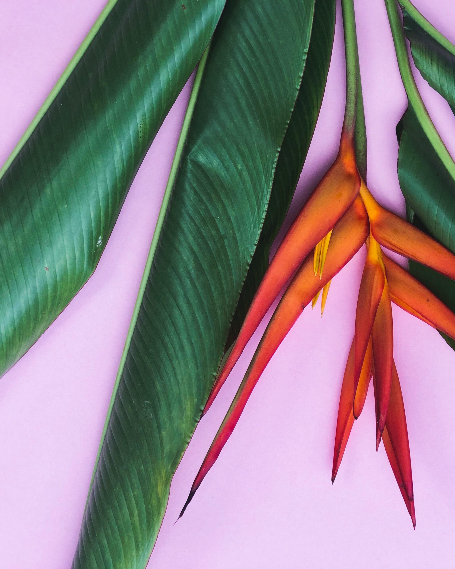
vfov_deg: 25.4
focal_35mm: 75
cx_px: 347
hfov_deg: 20.3
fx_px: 1262
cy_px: 283
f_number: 2.8
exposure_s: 1/120
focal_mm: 6.6
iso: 32
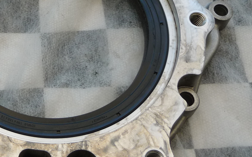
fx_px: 460
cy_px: 67
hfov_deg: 29.6
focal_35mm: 67
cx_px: 36
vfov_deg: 19.4
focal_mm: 4.7
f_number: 3.3
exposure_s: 1/200
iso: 100
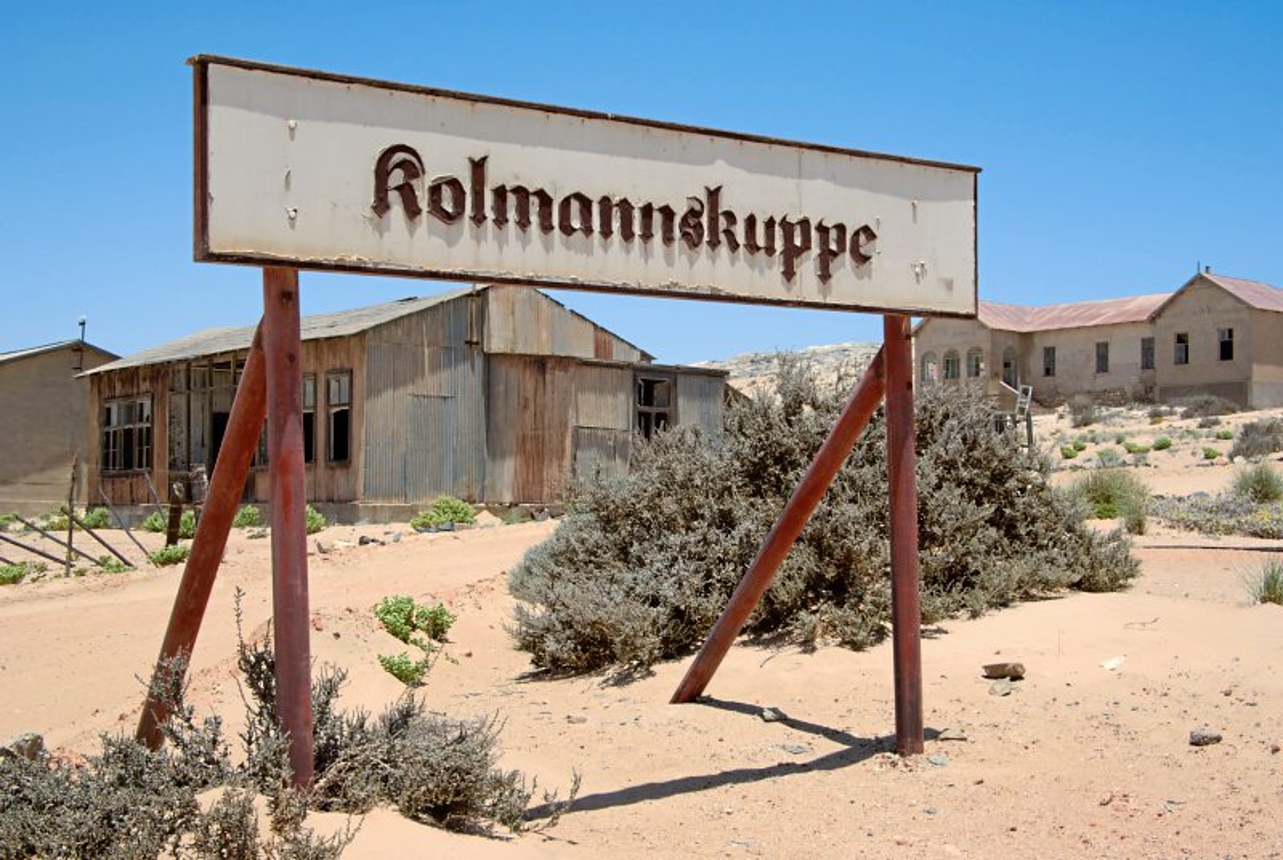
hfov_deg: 38.8
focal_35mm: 51
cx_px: 642
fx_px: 1820
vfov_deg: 26.6
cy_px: 430
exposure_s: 1/125
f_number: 16
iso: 200
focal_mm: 34
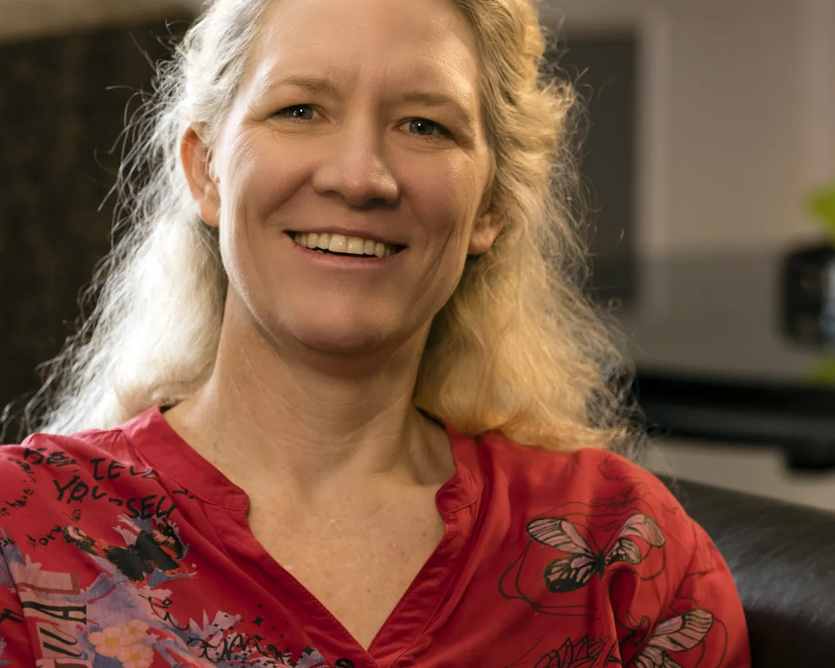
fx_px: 5264
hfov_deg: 9.1
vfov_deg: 7.3
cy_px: 267
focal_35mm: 213
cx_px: 342
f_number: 3.2
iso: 250
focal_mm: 94.5
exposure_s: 1/50
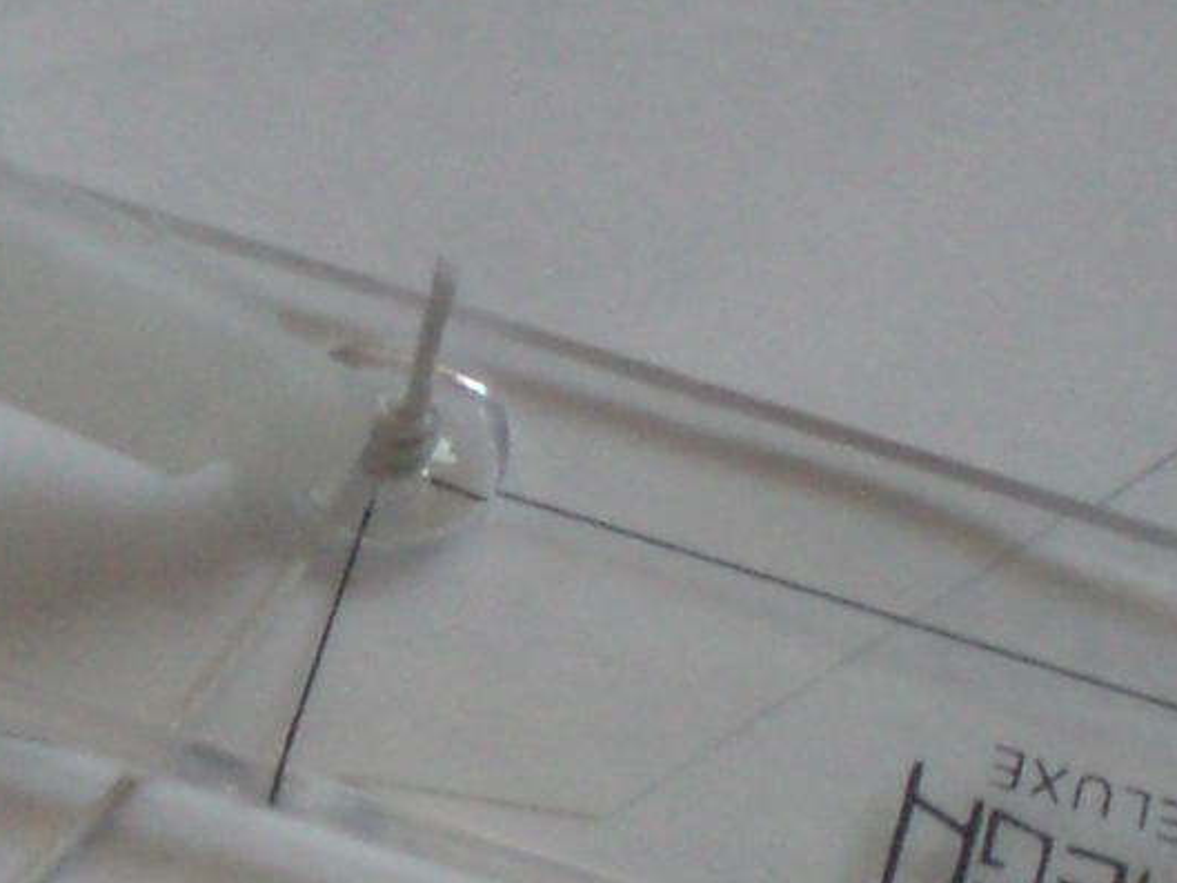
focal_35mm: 147
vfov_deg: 10.1
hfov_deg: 13.3
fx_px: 4999
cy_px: 652
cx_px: 42
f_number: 3.1
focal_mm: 6.3
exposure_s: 1/125
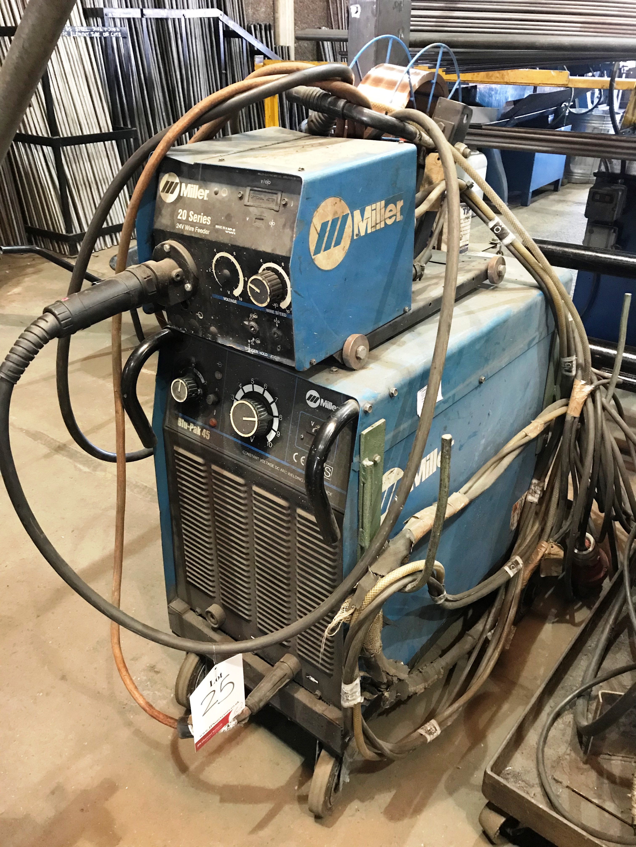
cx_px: 318
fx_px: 686
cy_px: 424
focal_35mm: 28
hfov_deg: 49.7
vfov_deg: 63.4
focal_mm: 3.99
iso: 80
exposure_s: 1/5
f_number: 1.8
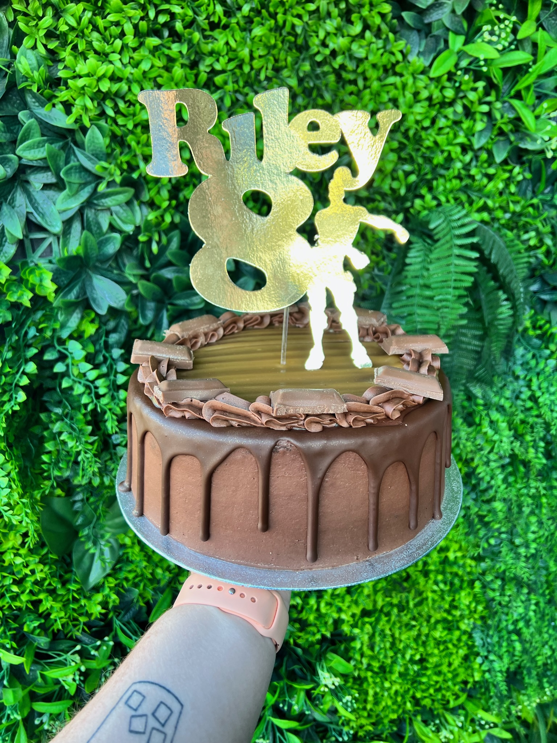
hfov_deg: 53.0
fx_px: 558
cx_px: 278
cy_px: 372
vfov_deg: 67.3
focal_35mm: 26
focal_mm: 5.7
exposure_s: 1/100
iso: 40
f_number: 1.5
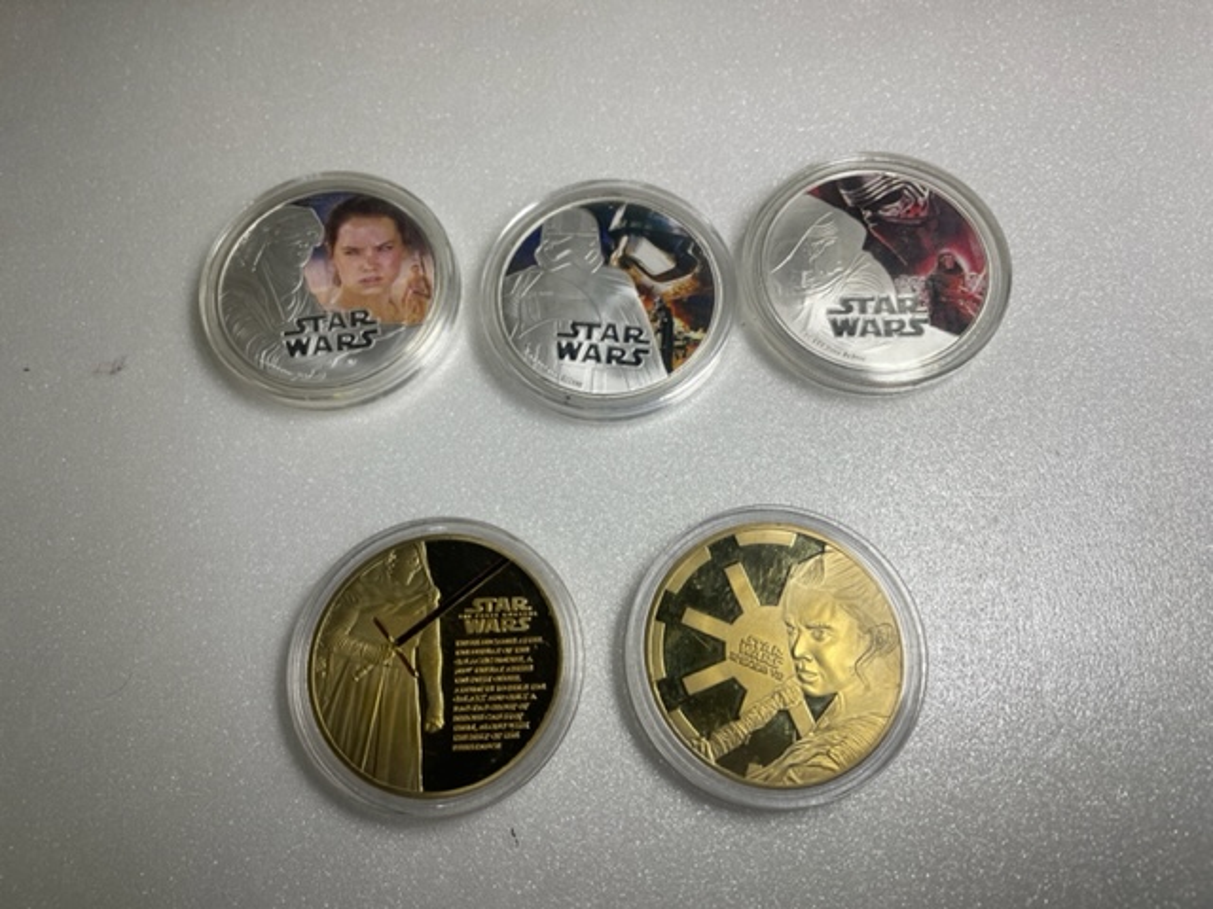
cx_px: 606
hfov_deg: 67.3
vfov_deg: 53.1
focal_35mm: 26
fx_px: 911
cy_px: 454
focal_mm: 4.2
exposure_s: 1/418
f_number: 1.6
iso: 32
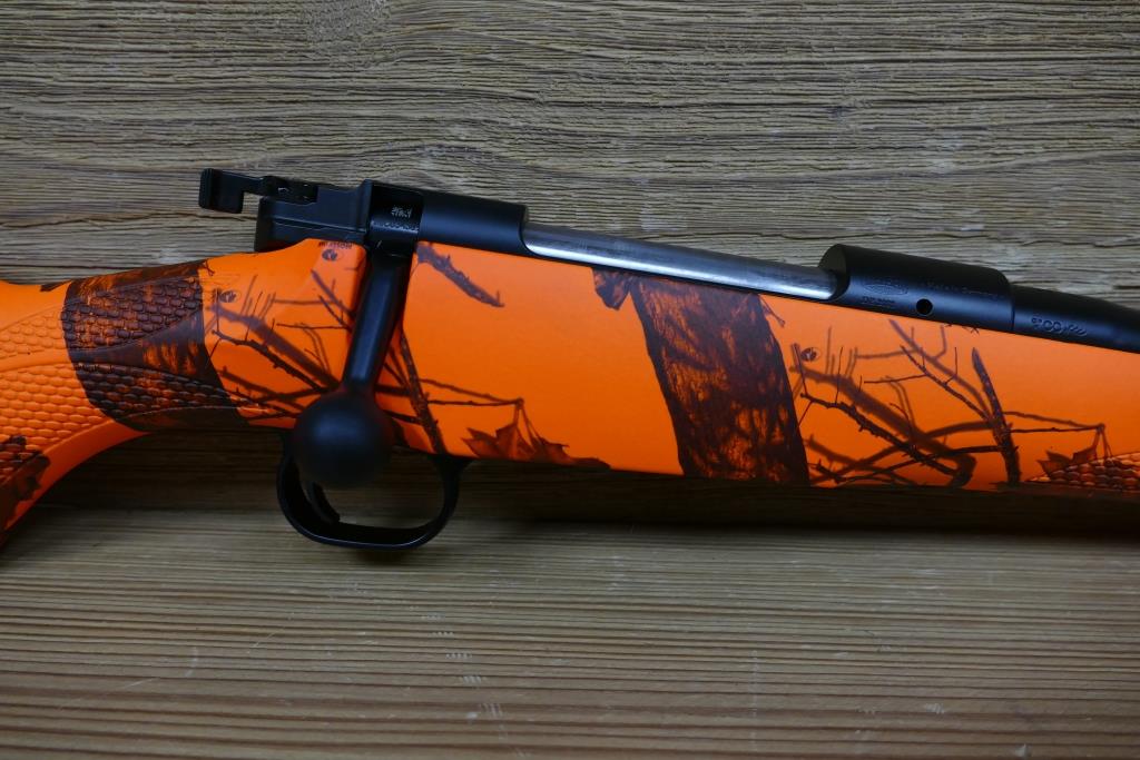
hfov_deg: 71.5
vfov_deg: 51.3
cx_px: 570
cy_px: 380
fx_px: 792
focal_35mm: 25
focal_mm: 9.12
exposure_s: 1/125
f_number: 2.8
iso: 500
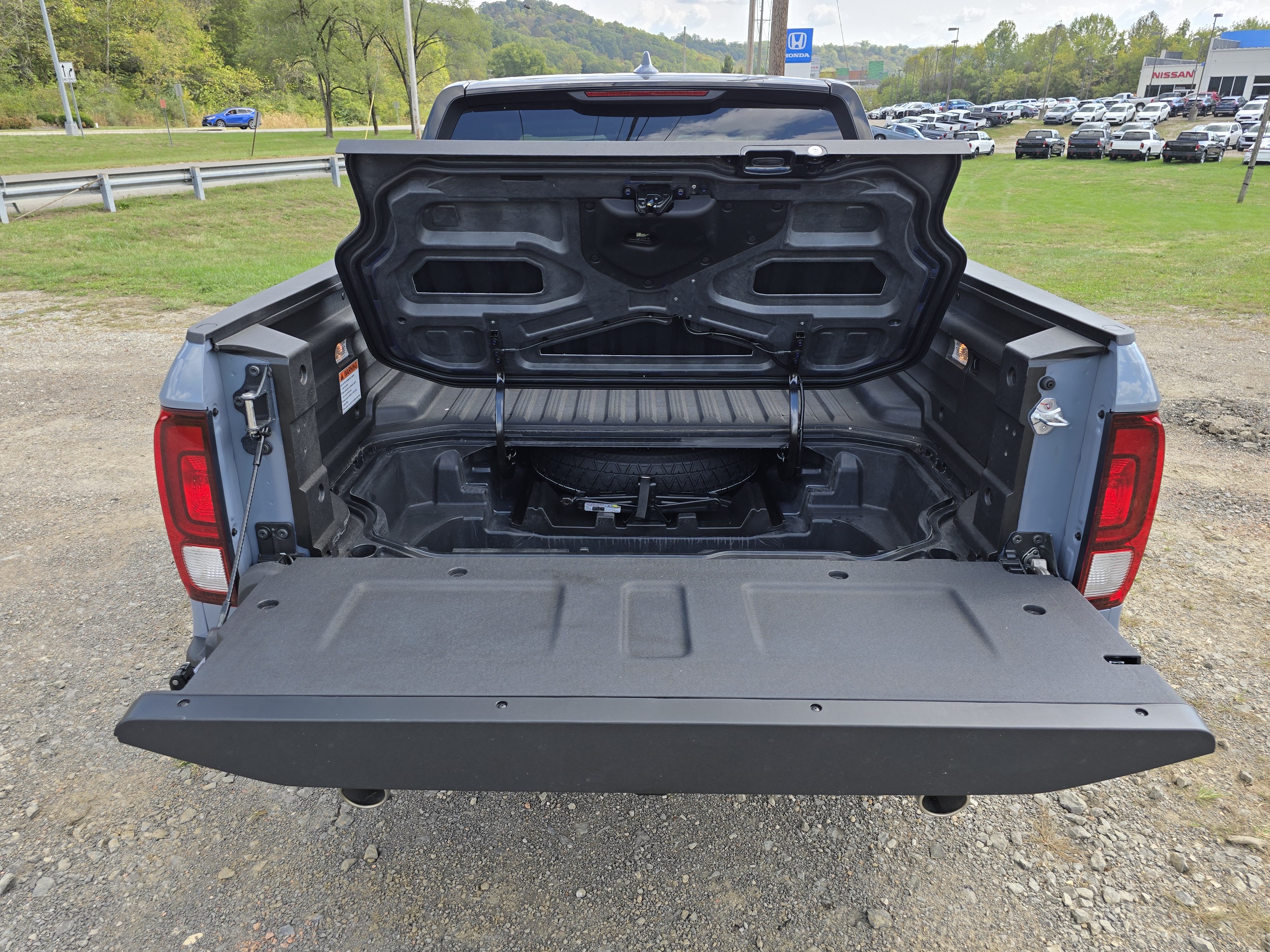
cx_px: 635
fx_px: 844
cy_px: 476
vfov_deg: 58.9
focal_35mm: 23
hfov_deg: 73.9
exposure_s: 1/274
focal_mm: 6.3
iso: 12
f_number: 1.7
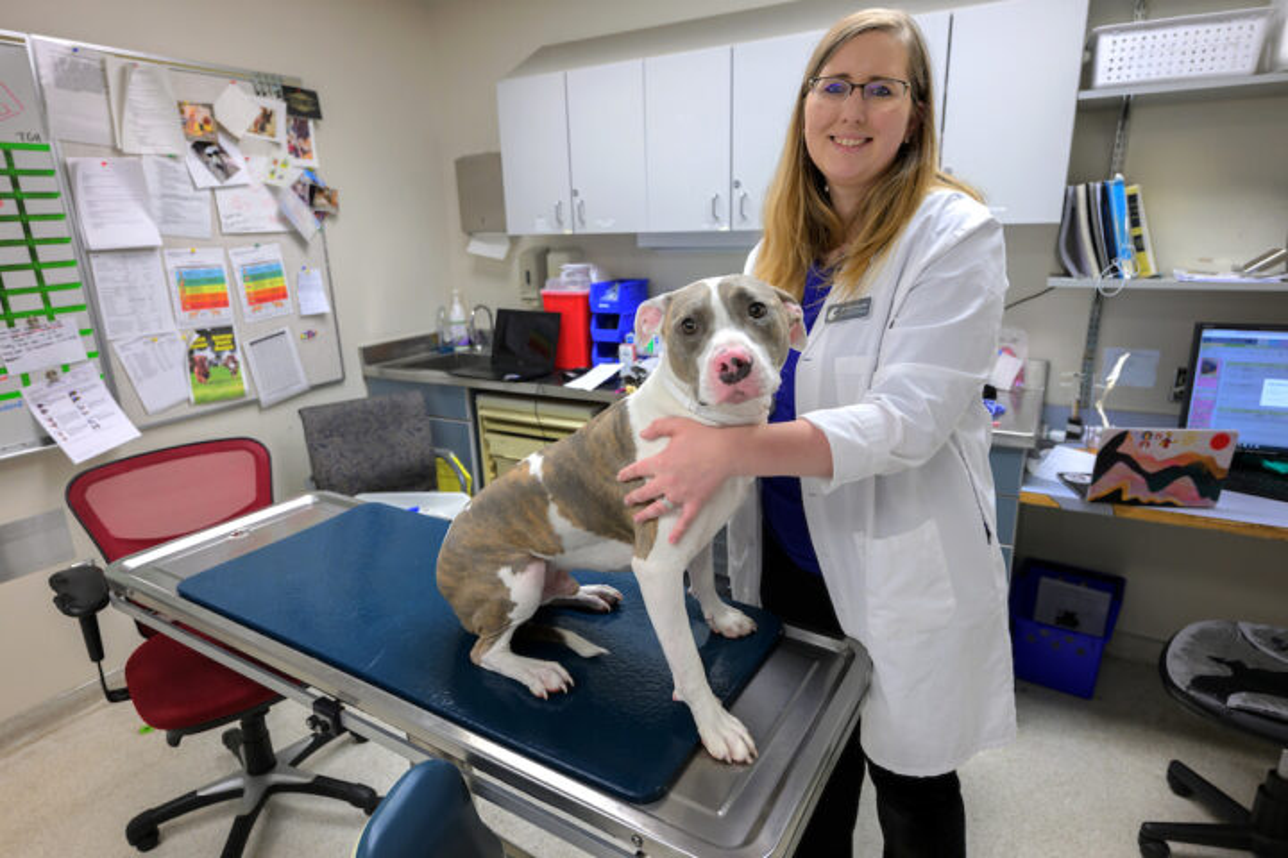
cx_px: 644
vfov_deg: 61.9
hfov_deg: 84.0
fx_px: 715
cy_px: 429
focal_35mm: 20
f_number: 4
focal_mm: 20
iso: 1000
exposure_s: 1/200
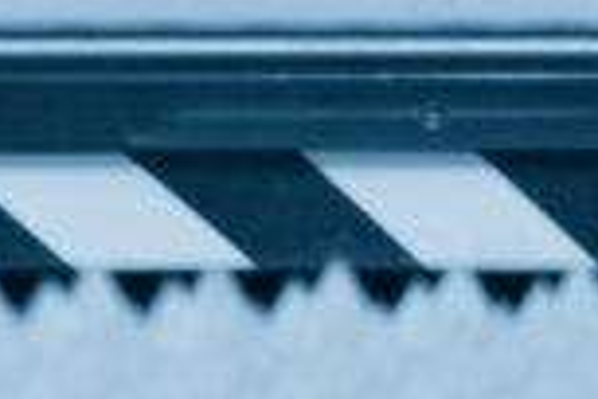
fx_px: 13354
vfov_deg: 1.7
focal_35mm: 804
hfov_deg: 2.5
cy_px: -327
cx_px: -1395
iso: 2000
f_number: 4
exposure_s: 1/60
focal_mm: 120
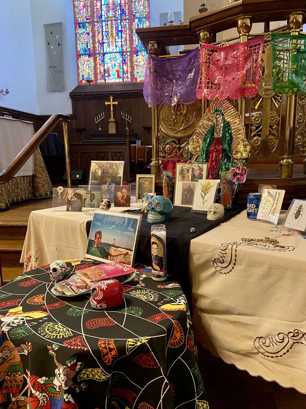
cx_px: 153
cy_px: 204
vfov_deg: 67.3
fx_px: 306
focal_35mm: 26
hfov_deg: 53.1
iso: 500
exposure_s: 1/30
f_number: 1.8
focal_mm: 4.25
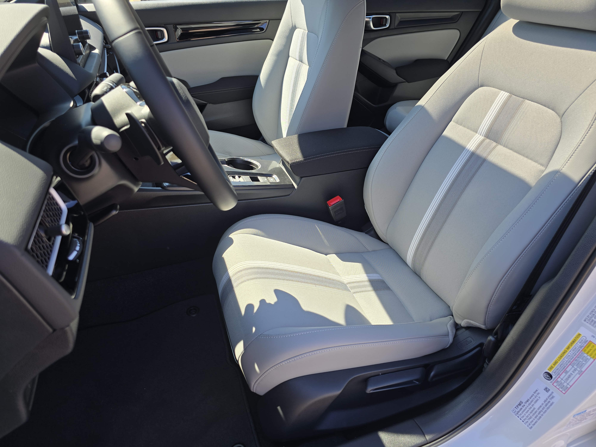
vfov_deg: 58.9
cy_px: 224
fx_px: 396
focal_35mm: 23
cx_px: 298
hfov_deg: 73.9
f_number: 1.7
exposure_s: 1/192
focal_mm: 6.3
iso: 12
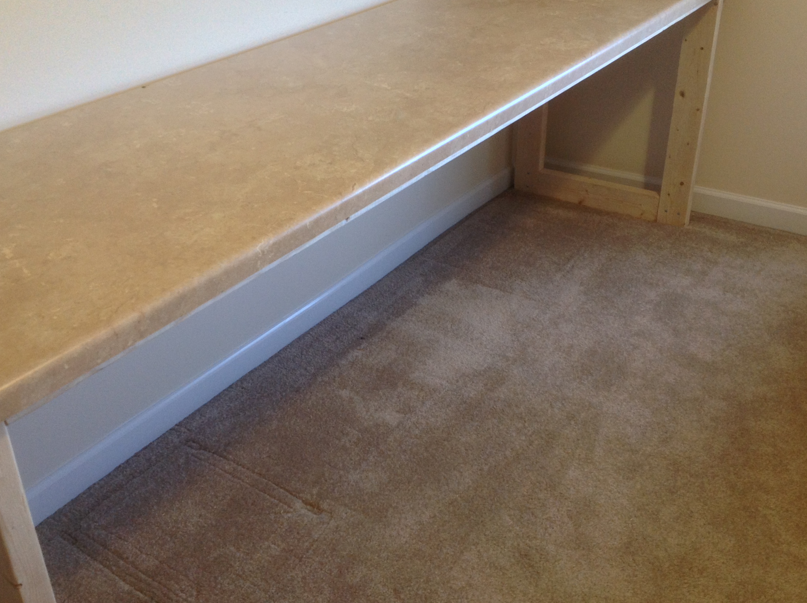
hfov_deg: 45.8
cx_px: 389
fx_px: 954
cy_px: 280
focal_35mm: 41
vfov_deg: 35.0
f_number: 2.4
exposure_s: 1/15
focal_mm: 4.28
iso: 80
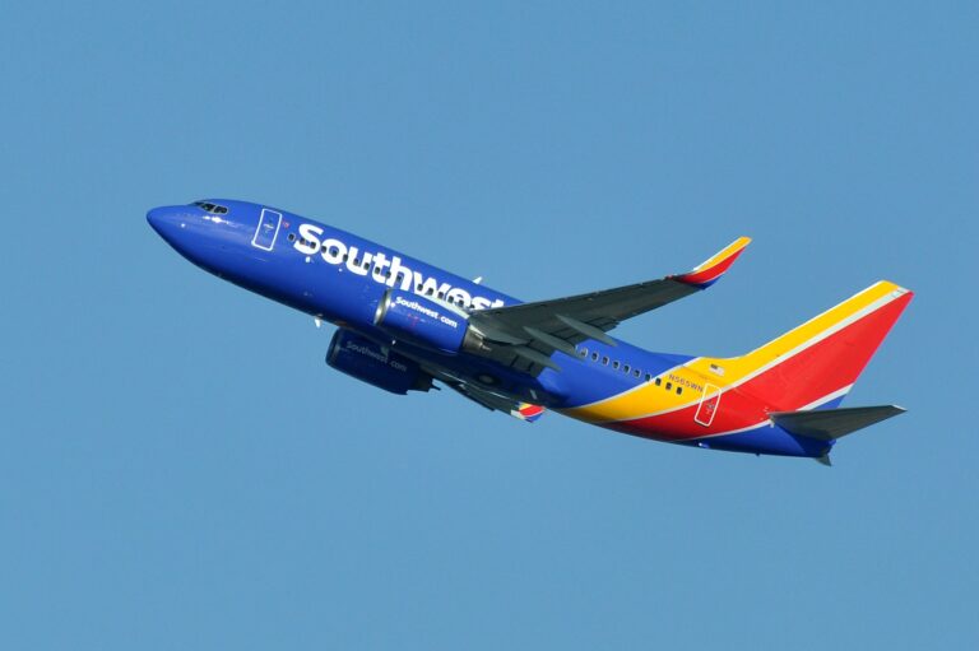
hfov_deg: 4.6
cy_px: 326
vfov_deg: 3.1
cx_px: 490
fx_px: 12229
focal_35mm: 450
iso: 250
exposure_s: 1/1600
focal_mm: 300
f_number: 7.1
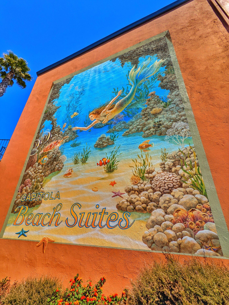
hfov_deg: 78.1
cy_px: 152
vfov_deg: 94.5
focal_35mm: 16
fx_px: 141
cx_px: 114
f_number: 2.2
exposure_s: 1/1422
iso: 37
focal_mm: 2.22
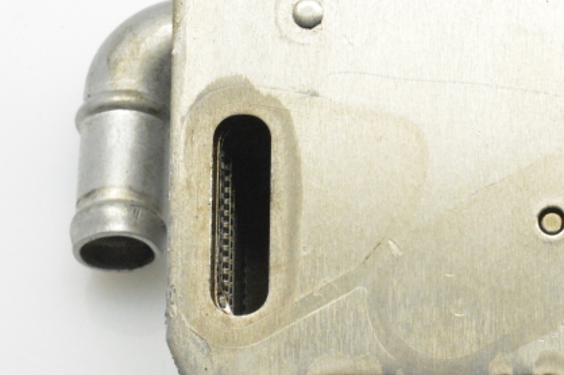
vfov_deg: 6.8
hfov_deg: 10.1
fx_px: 3166
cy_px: 97
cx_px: 615
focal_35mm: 202
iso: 6400
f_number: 16
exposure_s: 1/400
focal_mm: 55
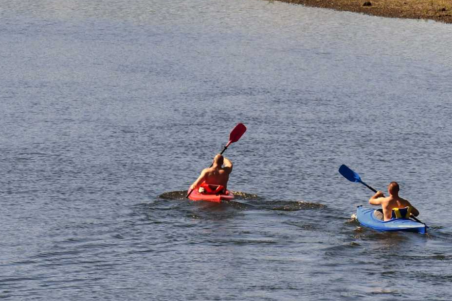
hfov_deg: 3.1
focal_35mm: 661
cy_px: 69
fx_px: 8301
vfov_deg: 2.1
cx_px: 320
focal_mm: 200
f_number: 10
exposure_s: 1/640
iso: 400
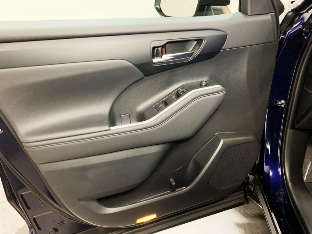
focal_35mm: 26
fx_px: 234
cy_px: 117
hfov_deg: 67.3
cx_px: 156
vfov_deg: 53.1
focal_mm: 4.25
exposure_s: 1/30
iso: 640
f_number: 1.8
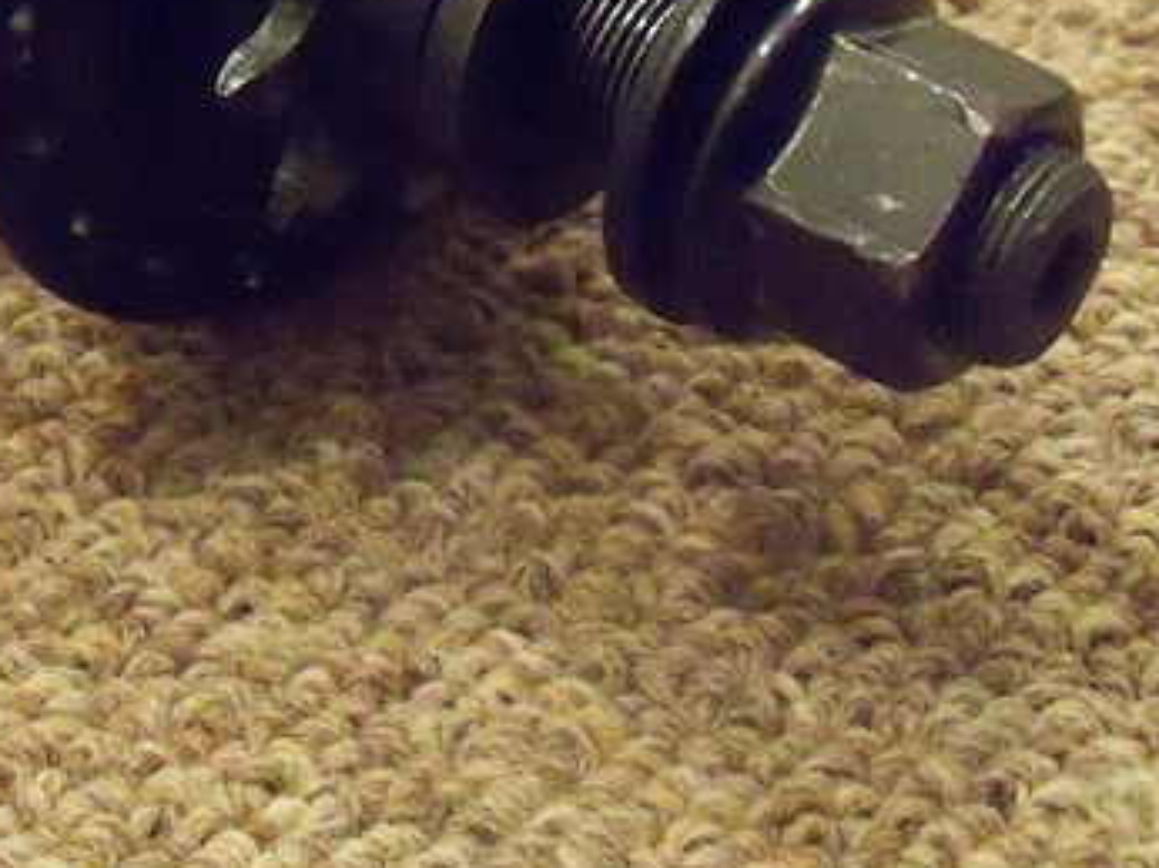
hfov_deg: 23.5
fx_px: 2710
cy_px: -90
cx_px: 121
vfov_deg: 17.6
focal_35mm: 81
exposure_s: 1/13
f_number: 3.5
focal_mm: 6.2
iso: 1600
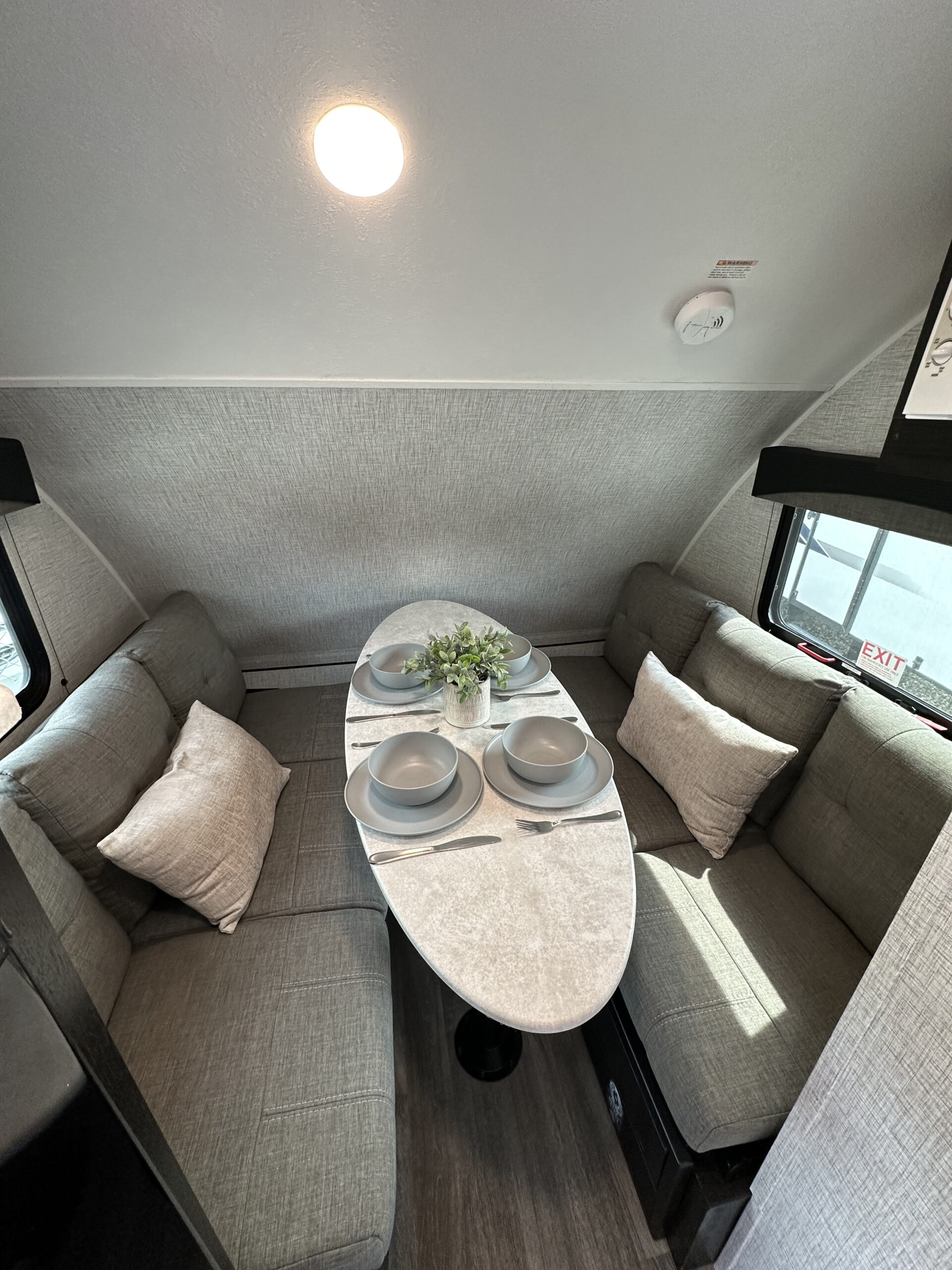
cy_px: 635
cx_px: 476
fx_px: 513
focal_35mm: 14
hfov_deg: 85.7
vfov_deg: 102.1
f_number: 2.2
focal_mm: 2.22
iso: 160
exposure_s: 1/99
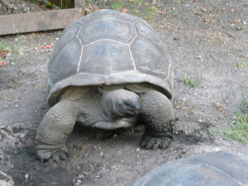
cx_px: 124
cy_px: 93
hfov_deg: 20.4
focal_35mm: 96
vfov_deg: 15.4
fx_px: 688
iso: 200
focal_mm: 15.7
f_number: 4.7
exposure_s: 1/30
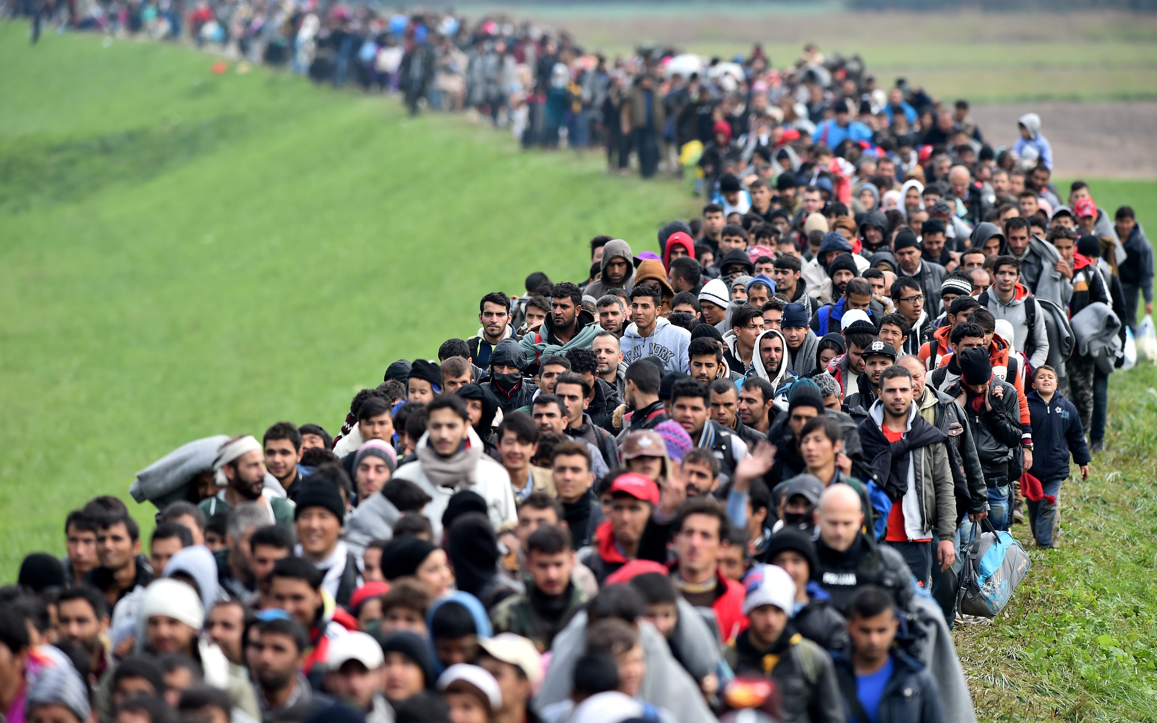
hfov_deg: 4.9
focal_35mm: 429
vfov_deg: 3.1
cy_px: 345
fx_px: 13527
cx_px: 580
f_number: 5
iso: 640
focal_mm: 420
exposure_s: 1/1600
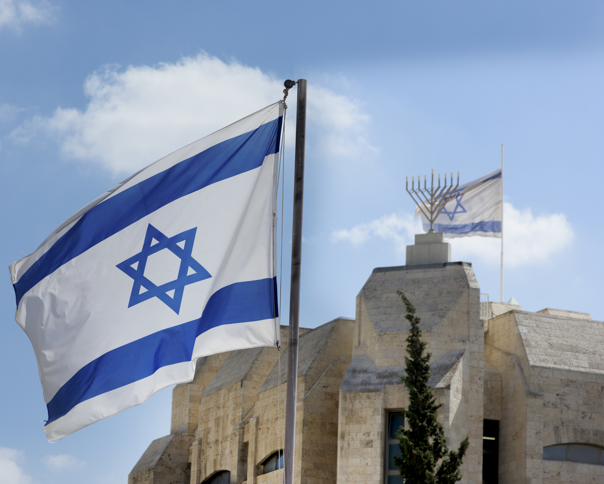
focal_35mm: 116
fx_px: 2074
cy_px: 244
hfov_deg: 16.6
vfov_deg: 13.3
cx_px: 258
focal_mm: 102
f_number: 13
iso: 400
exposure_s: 1/1000
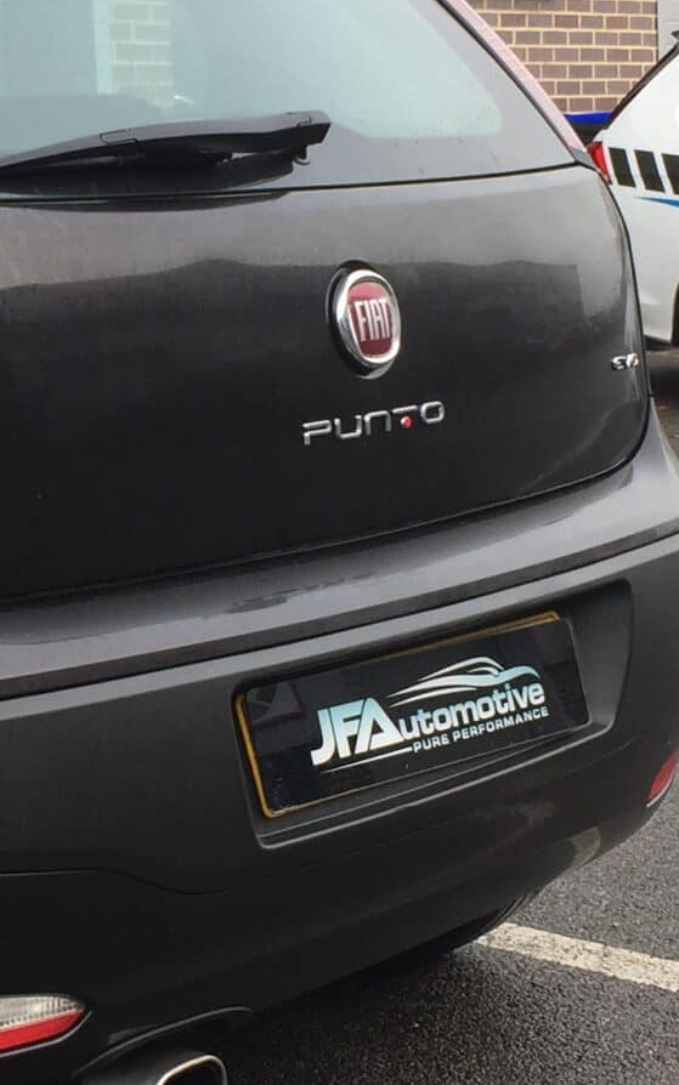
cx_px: 97
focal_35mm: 88
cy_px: 468
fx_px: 2605
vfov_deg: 23.5
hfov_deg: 14.7
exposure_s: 1/122
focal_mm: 4.15
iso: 32
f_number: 2.2
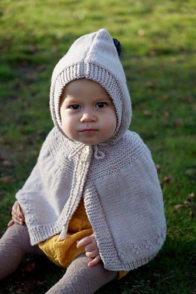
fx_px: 571
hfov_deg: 19.5
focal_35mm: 70
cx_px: 98
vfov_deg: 28.8
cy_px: 147
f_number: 4
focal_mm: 70
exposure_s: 1/320
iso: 100
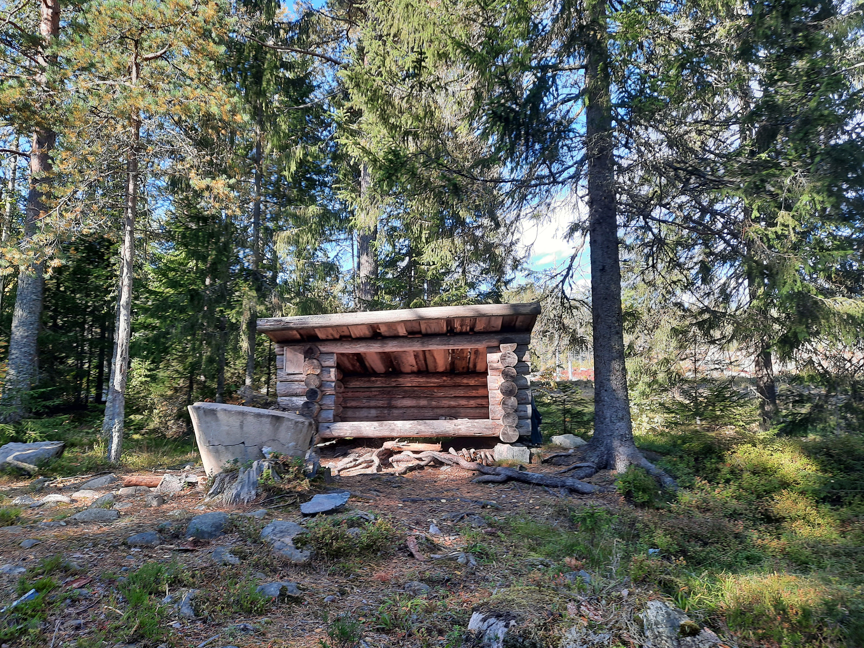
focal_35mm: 25
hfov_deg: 69.4
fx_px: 624
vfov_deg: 54.9
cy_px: 324
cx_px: 432
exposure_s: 1/100
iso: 40
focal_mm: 4.6
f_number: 2
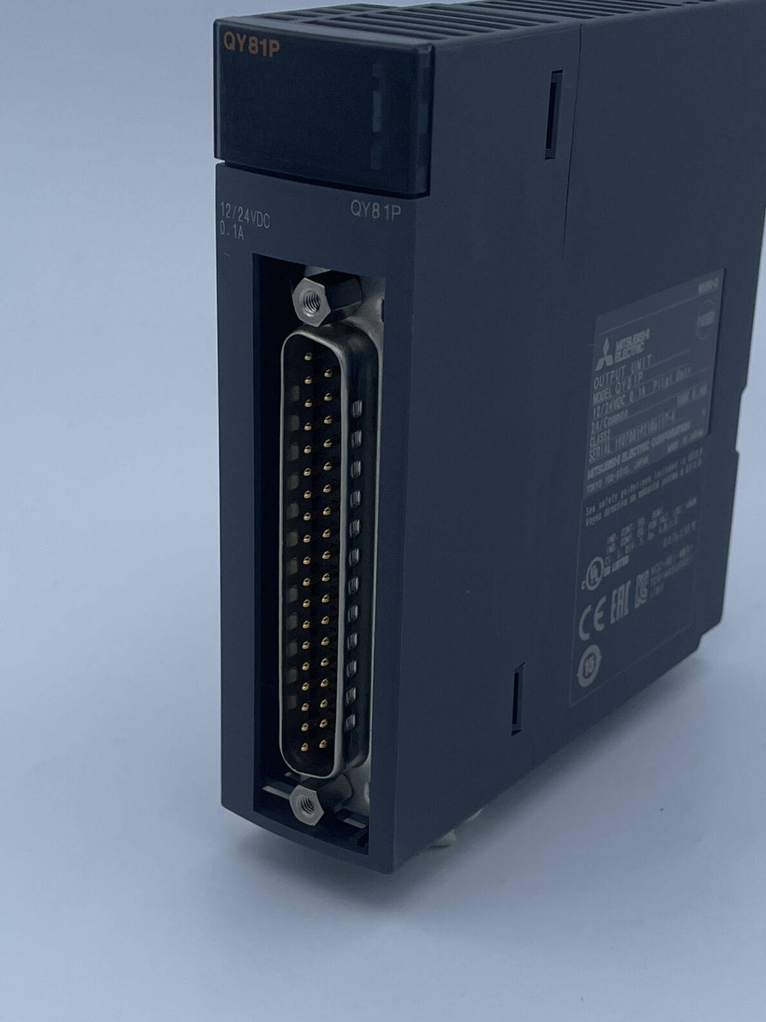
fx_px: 1239
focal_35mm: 42
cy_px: 406
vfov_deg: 44.5
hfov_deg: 34.3
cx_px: 454
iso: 32
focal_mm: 4.2
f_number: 1.6
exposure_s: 1/2020
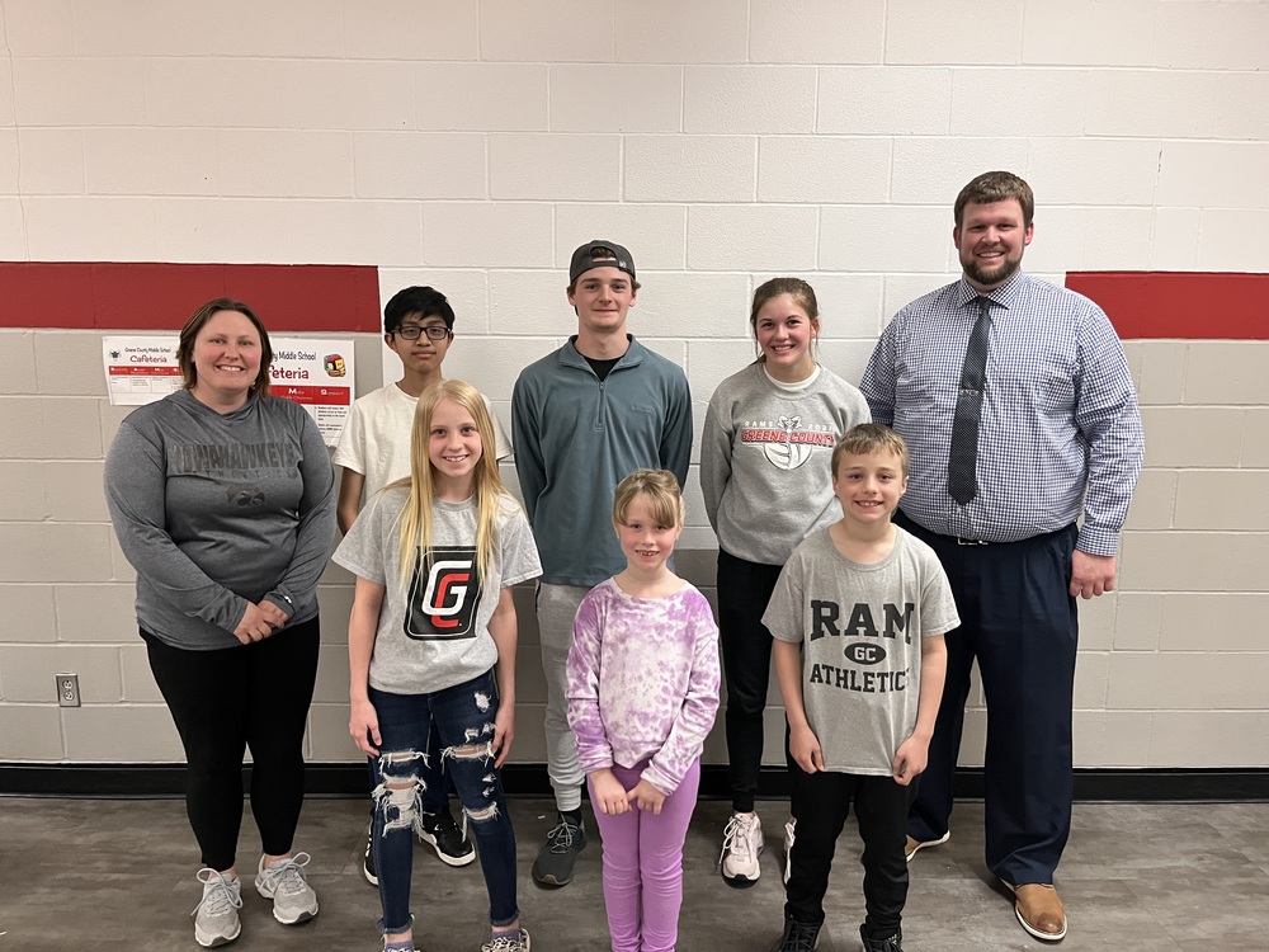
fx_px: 953
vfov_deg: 53.1
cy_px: 476
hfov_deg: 67.3
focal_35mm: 26
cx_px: 634
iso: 400
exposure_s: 1/60
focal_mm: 5.1
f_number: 1.6
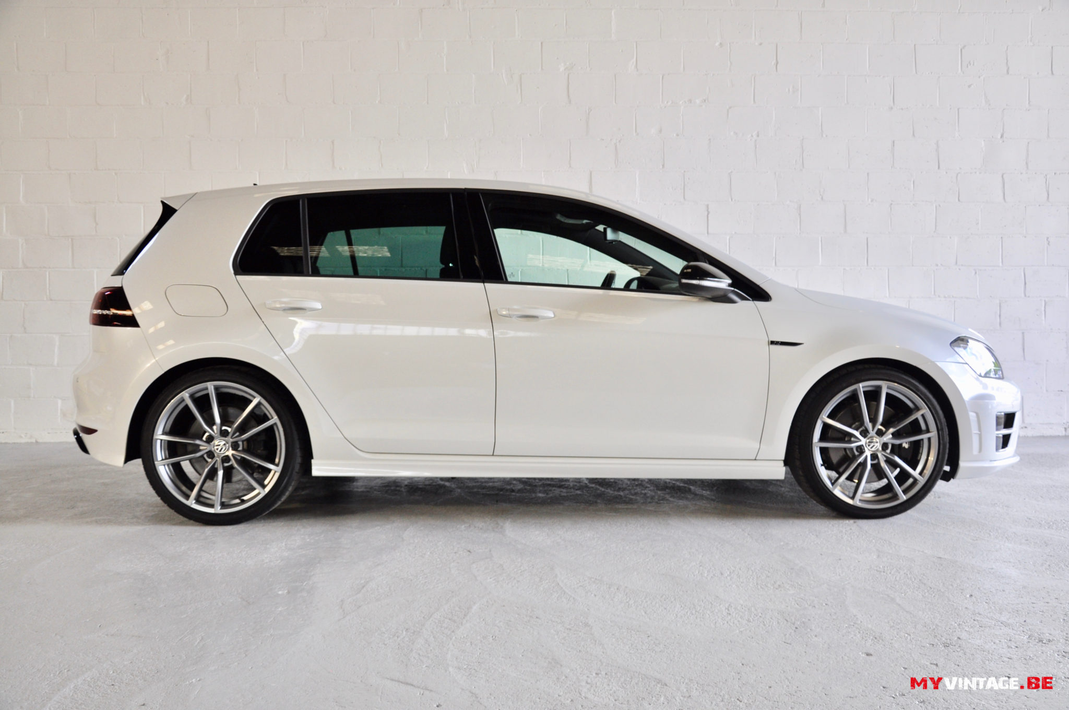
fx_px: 979
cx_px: 534
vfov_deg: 39.9
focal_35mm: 33
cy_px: 355
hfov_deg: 57.3
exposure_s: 1/100
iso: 400
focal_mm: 22
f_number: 5
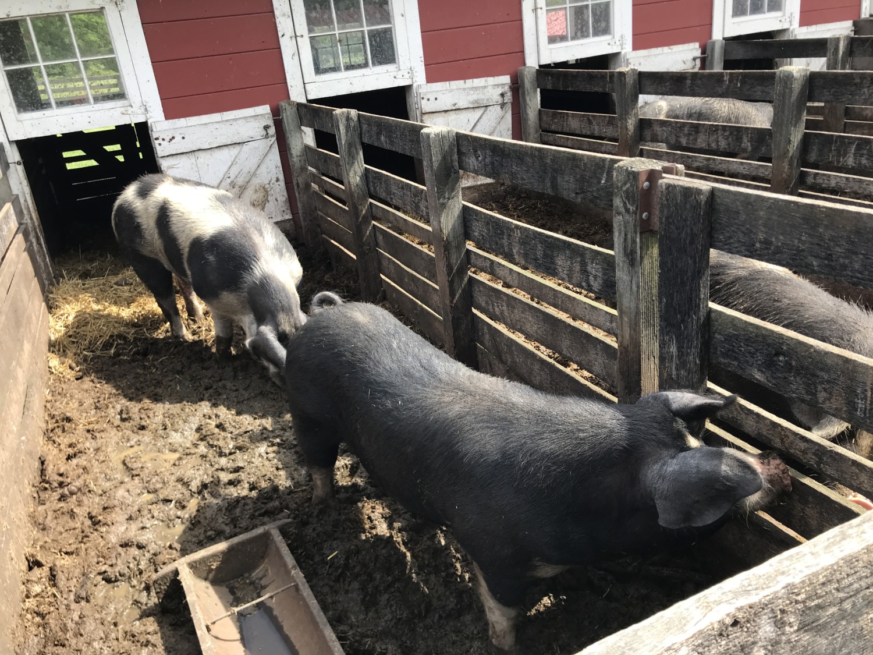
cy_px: 328
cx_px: 436
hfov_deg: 63.4
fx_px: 706
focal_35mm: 28
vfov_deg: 49.7
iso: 20
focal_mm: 3.99
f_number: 1.8
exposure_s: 1/467
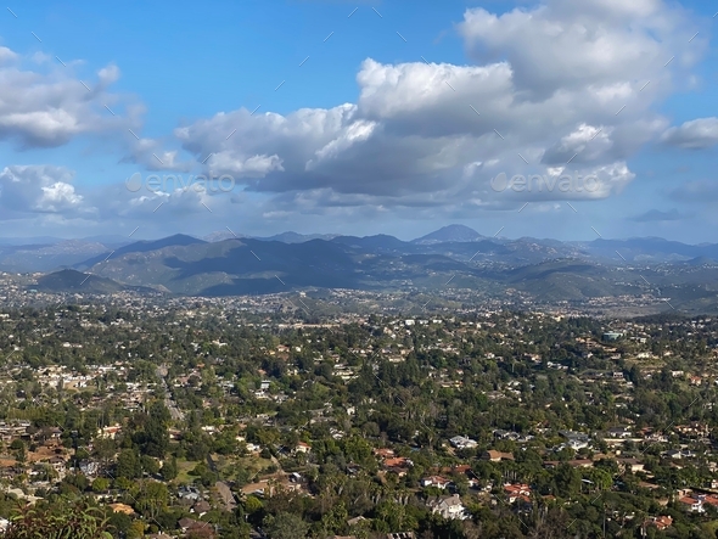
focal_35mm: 52
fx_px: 1079
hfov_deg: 36.8
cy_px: 270
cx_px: 359
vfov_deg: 28.1
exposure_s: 1/1712
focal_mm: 6
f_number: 2
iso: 20
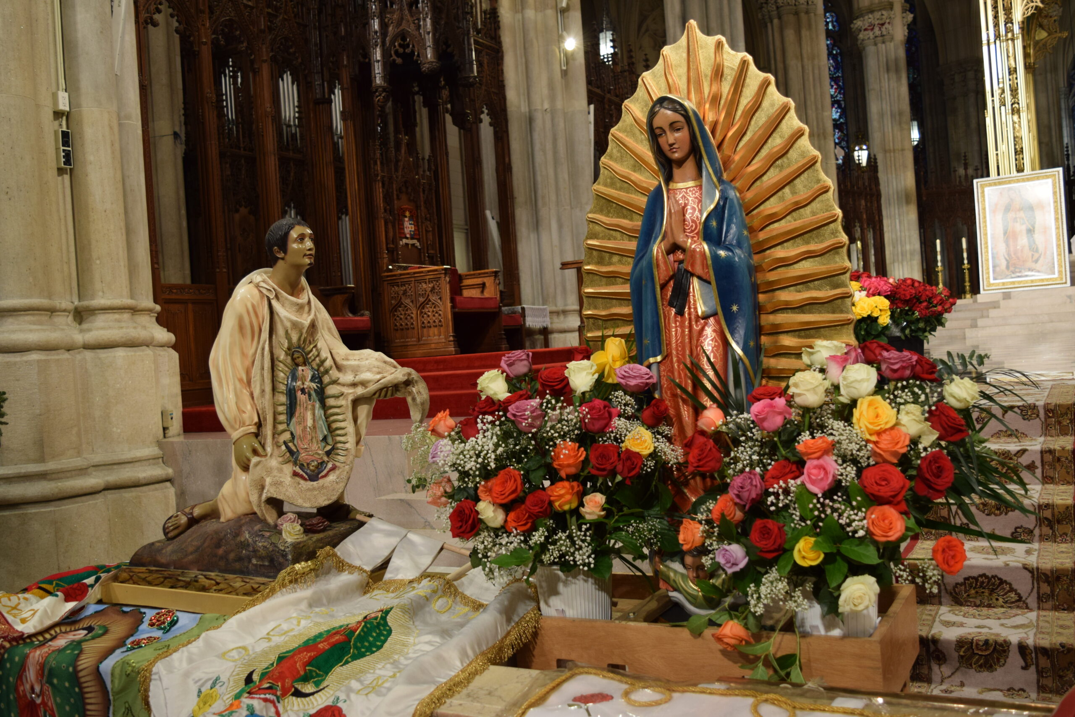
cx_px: 538
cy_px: 358
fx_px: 1030
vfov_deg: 38.4
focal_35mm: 34
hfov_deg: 55.1
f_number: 4
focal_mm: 23
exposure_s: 1/60
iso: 560
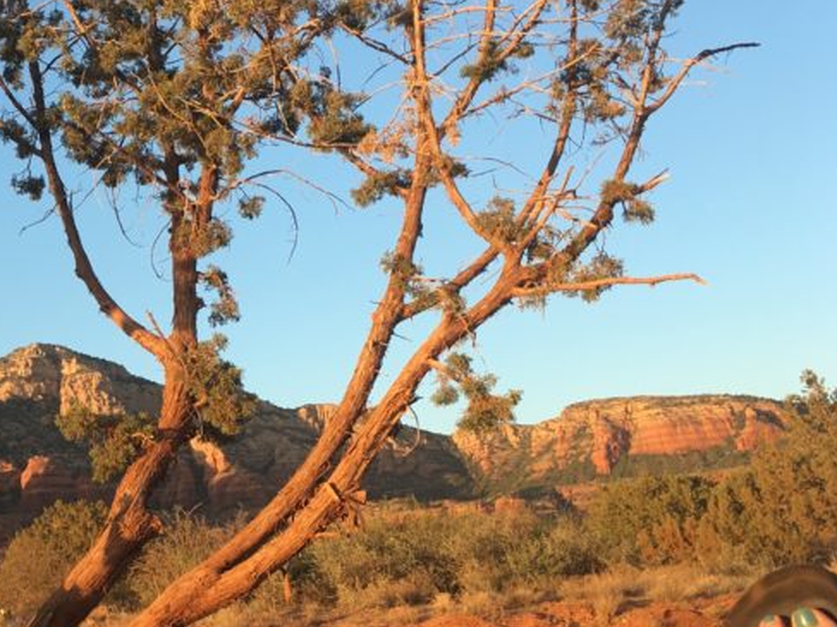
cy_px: 381
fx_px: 1475
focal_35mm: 61
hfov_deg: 29.6
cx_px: 2
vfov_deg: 24.0
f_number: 2.2
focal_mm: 4.15
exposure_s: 1/247
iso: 25
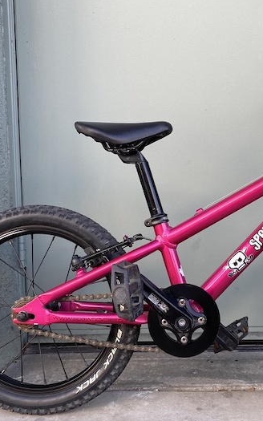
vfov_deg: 47.2
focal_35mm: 42
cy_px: 211
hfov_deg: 29.5
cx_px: 226
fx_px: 482
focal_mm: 4.25
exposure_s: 1/122
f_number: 1.8
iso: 32
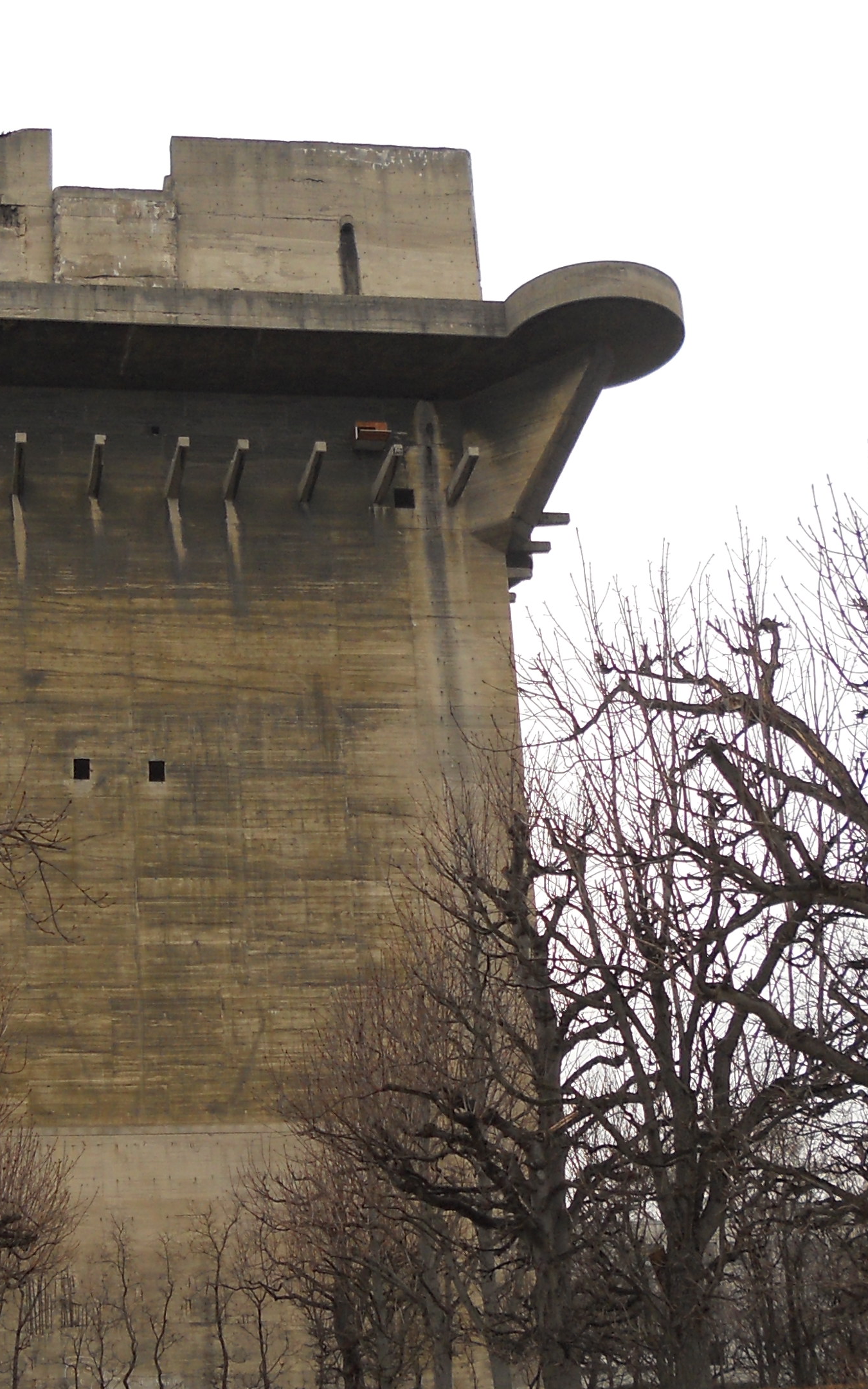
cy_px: 799
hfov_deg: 24.1
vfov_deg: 38.1
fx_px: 2006
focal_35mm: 53
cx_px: 198
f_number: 3.2
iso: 80
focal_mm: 4.9
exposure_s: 1/200
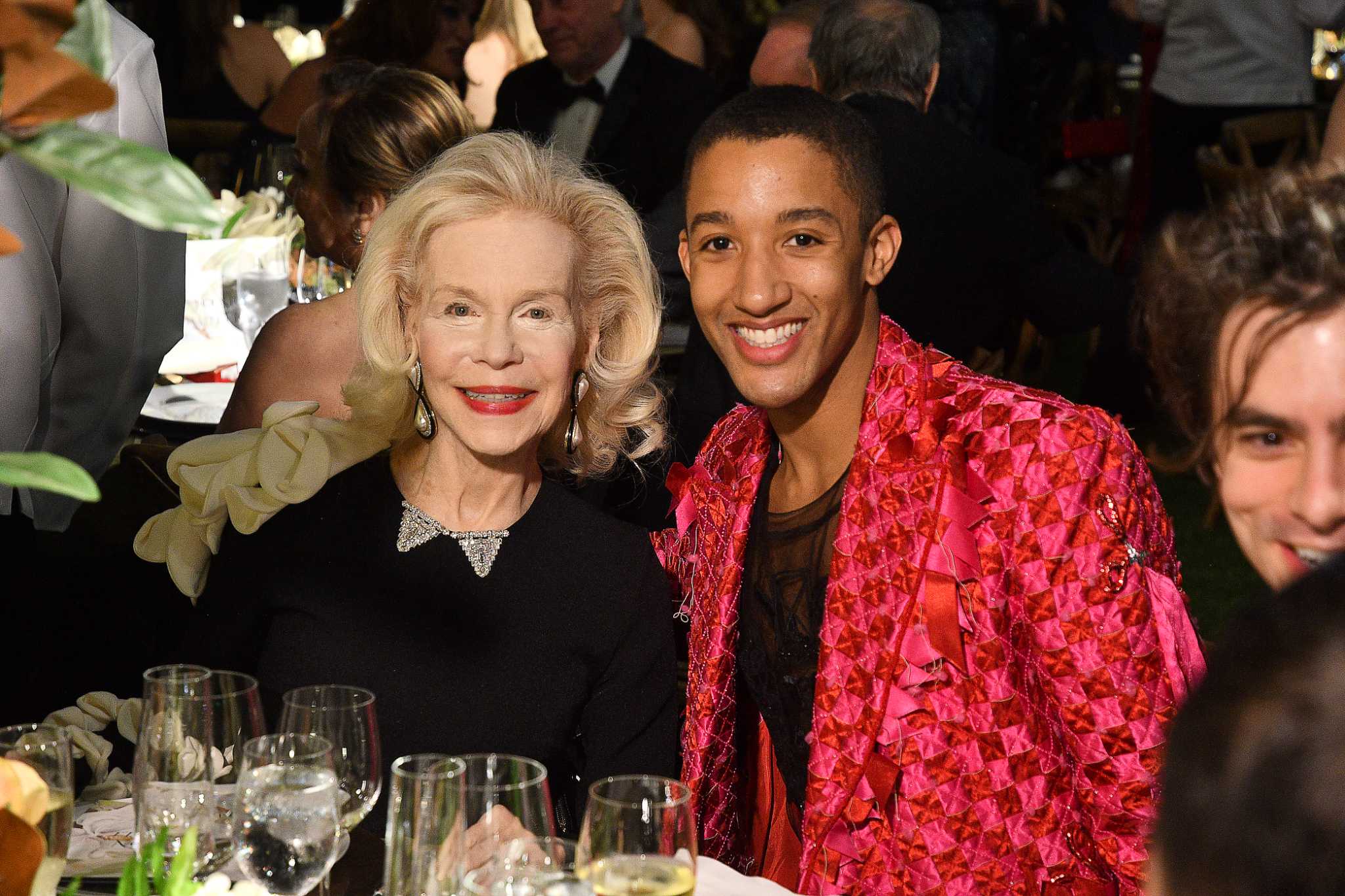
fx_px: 3138
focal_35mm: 84
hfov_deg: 24.2
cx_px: 672
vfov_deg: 16.3
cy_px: 448
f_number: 5
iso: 1000
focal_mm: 56
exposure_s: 1/40
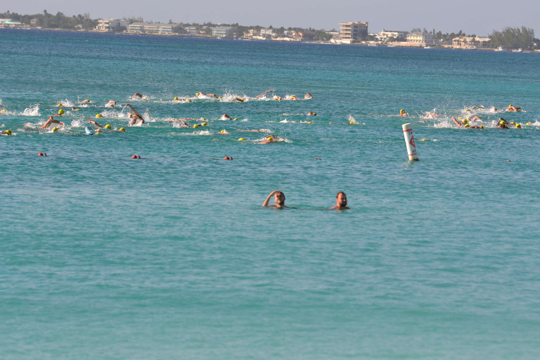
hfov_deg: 6.9
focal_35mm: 300
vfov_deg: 4.6
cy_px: 180
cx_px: 270
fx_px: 4500
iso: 400
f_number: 6.3
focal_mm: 200
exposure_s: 1/1600
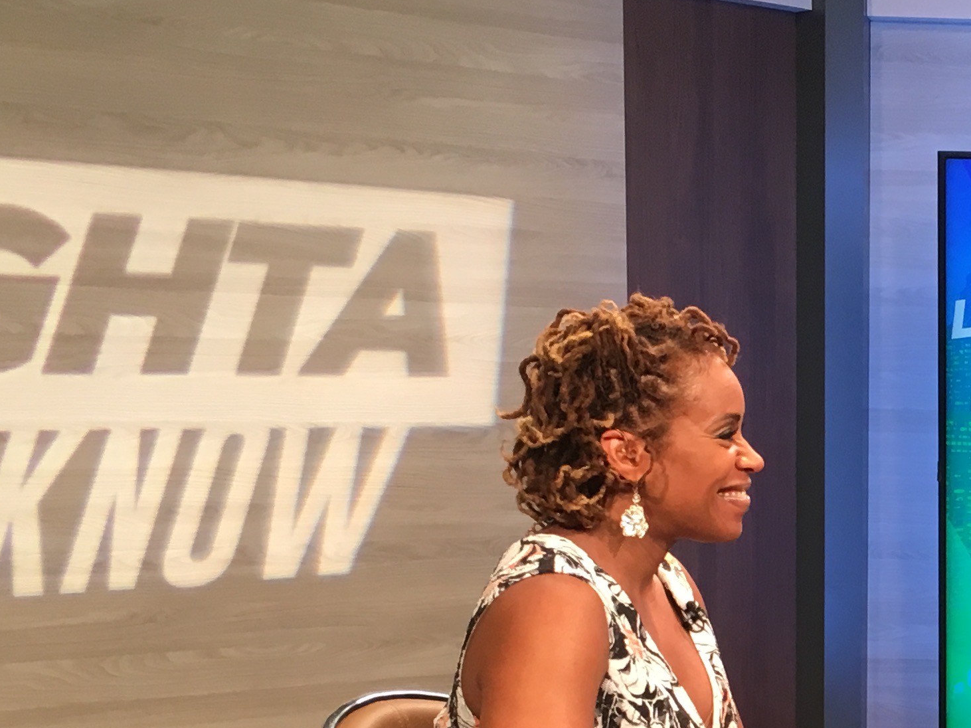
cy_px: 742
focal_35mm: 80
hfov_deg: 22.7
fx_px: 2244
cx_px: 1131
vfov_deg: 17.9
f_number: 2.2
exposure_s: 1/30
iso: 80
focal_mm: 4.15
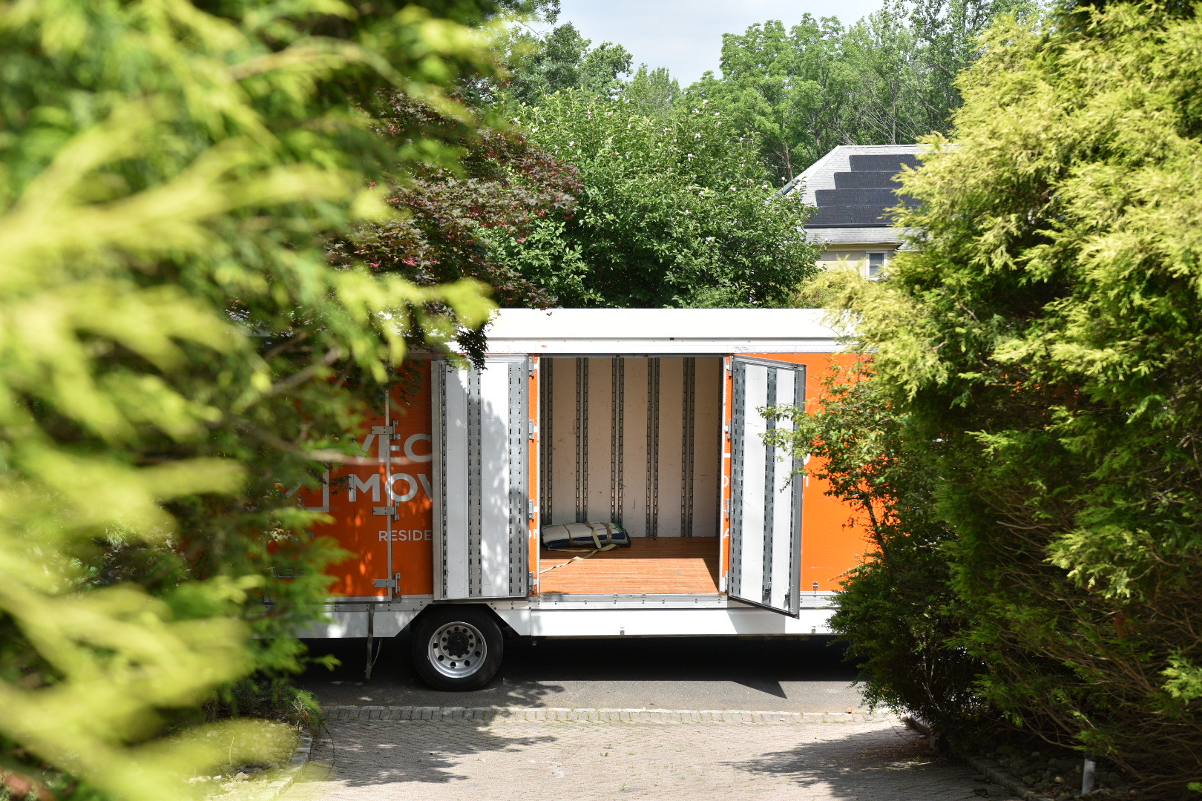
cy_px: 400
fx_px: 1753
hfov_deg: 37.9
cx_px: 601
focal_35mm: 52
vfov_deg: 25.8
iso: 100
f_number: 3.5
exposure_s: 1/640
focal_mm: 35
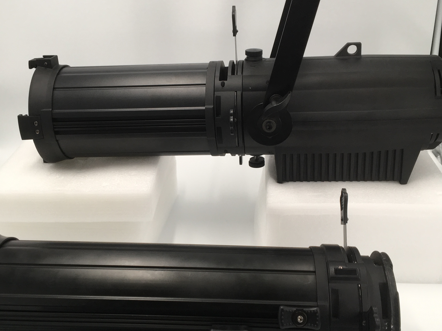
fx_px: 587
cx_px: 210
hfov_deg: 41.2
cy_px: 162
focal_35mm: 46
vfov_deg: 31.5
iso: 32
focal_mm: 4.15
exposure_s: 1/100
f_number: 2.2
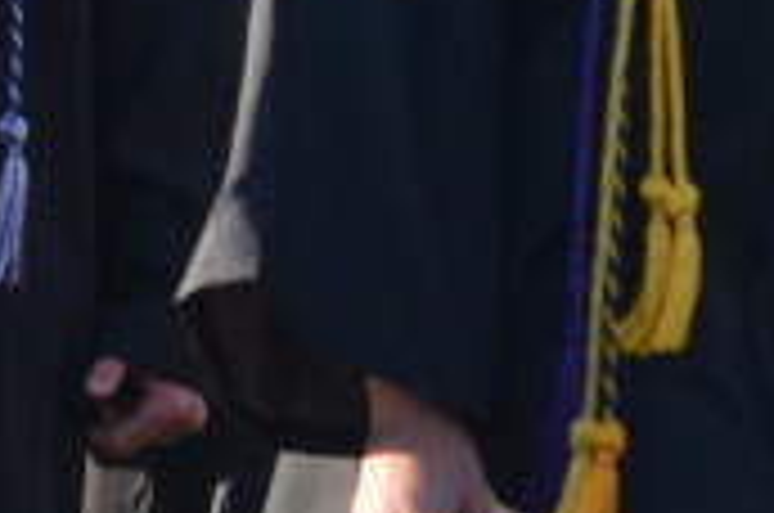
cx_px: -518
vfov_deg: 1.4
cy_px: -162
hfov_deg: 2.1
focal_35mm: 1003
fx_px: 21524
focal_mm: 112
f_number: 4.8
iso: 1000
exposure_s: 1/2500
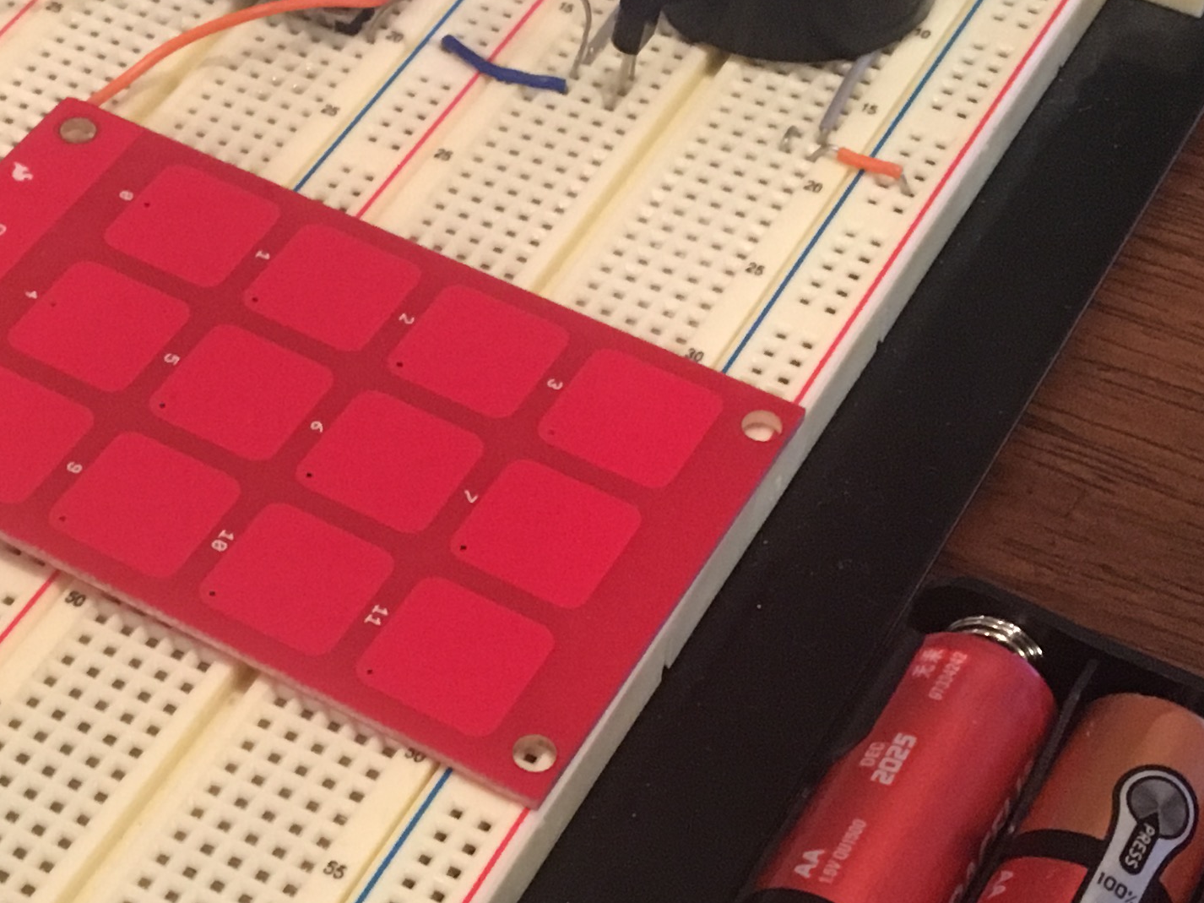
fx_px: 2852
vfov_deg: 18.0
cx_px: 277
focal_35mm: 82
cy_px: 455
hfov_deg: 23.6
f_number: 2.2
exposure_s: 1/15
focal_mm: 4.15
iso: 400
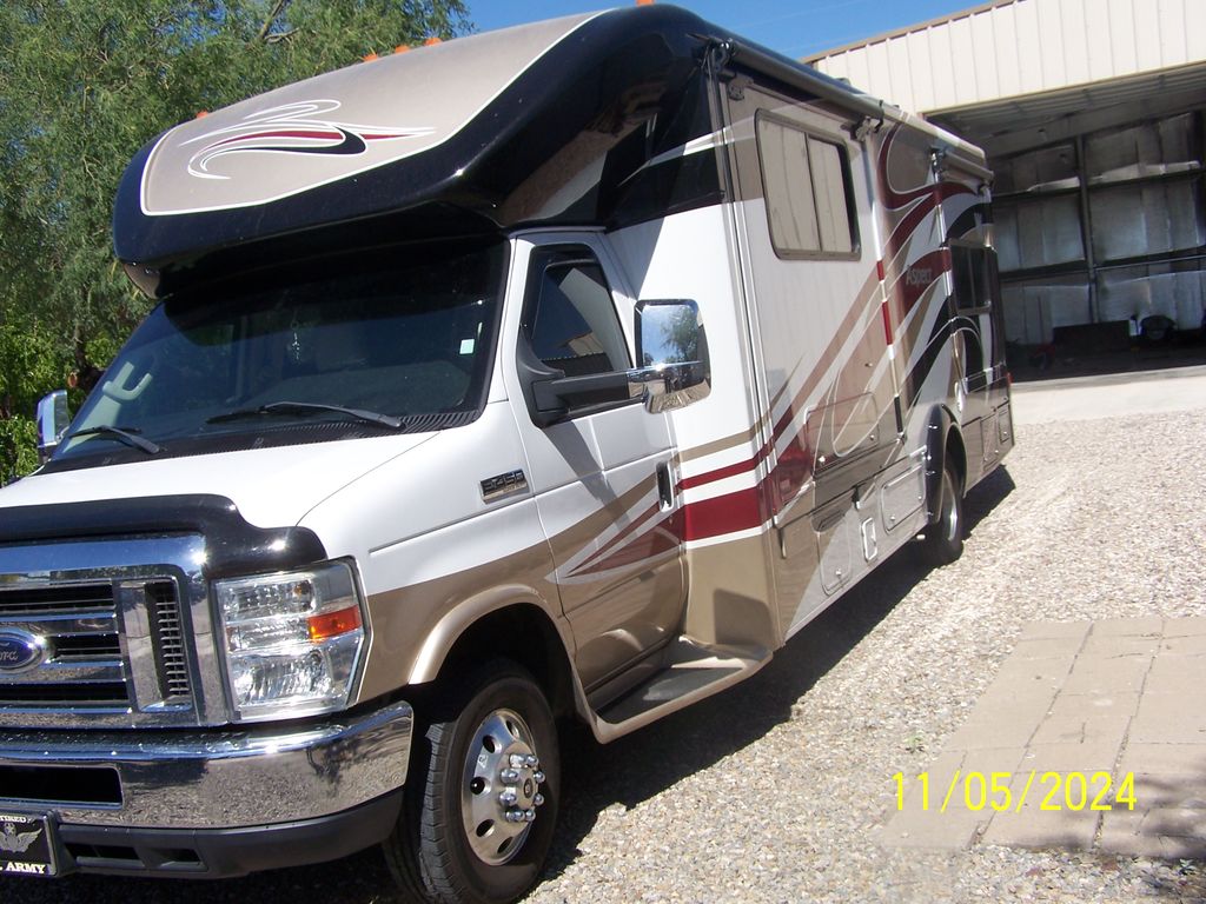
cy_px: 452
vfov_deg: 37.7
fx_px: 1324
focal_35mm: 38
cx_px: 603
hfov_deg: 49.0
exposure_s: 1/800
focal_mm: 6.3
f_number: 4
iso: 80
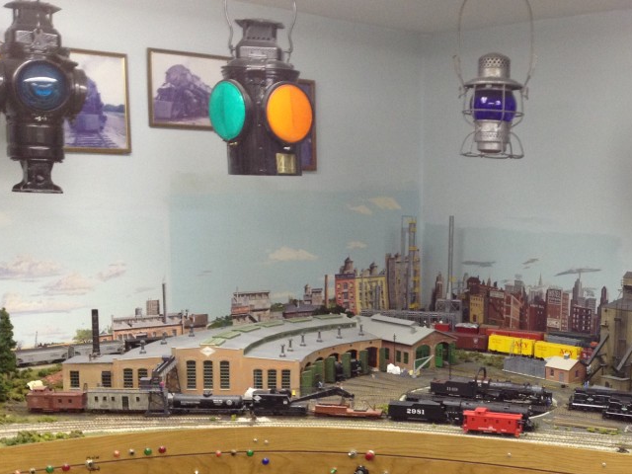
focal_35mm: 56
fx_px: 1022
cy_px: 348
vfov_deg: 25.8
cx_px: 496
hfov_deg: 33.5
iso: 160
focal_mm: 4.28
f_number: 2.4
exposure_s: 1/20
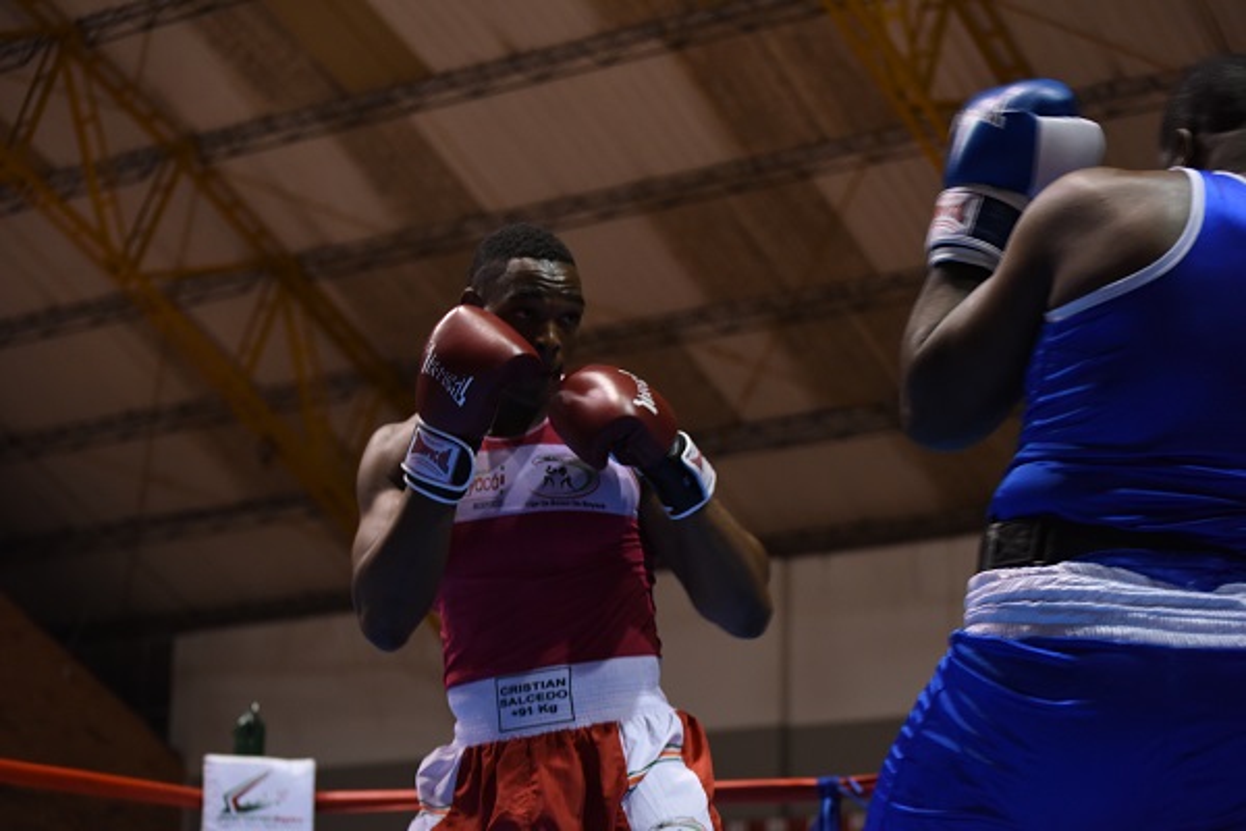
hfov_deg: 27.0
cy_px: 416
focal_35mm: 75
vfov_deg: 18.2
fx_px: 2596
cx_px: 623
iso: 2500
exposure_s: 1/125
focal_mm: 75
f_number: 4.5
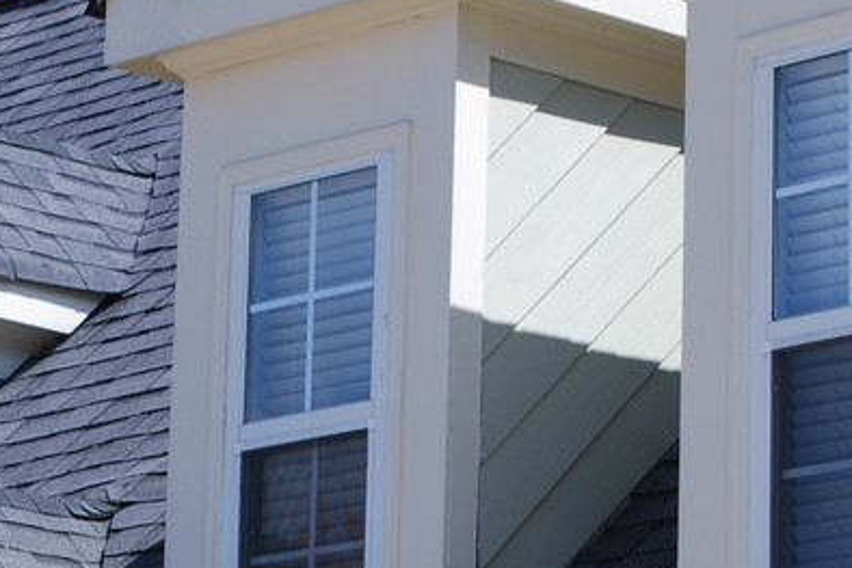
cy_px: 365
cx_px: 147
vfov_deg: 6.0
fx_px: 5421
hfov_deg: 9.0
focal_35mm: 229
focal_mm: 48
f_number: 8
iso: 100
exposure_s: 1/200
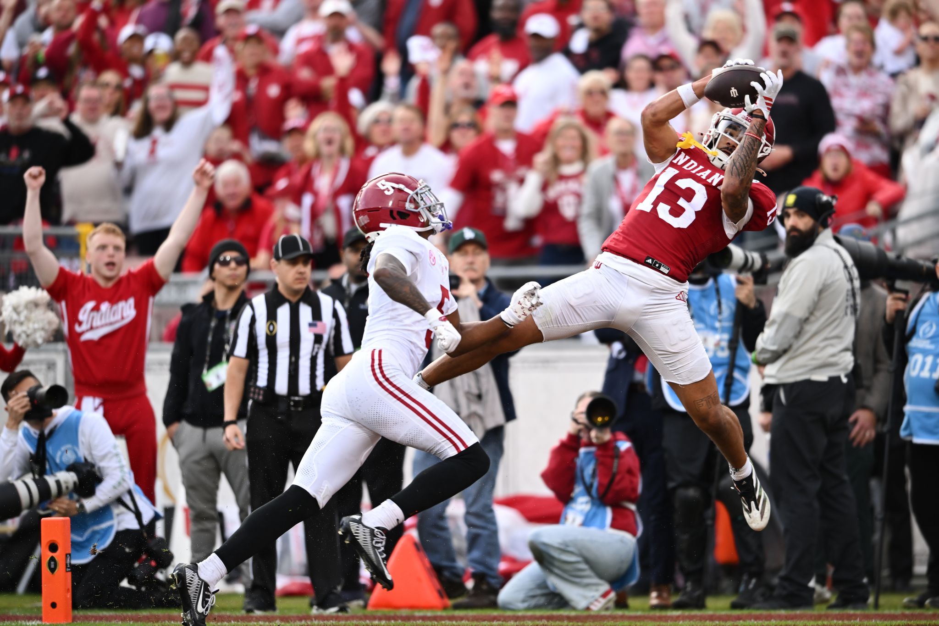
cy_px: 313
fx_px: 10432
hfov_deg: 5.2
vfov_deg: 3.4
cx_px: 470
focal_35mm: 400
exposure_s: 1/2000
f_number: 2.8
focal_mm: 400
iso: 500
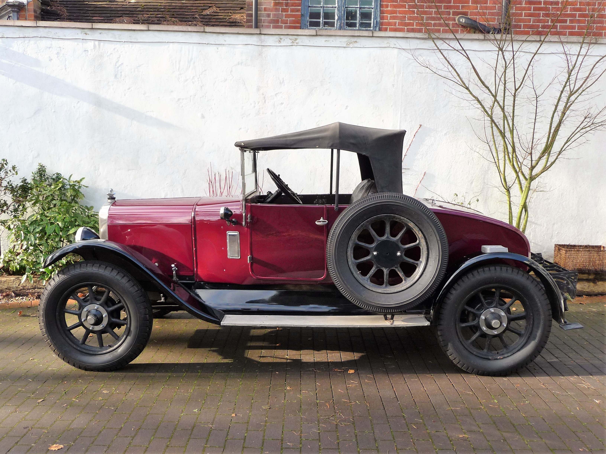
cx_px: 303
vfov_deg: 41.8
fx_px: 595
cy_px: 227
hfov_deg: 54.0
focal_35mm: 34
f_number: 3.6
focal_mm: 5.6
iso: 100
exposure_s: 1/125
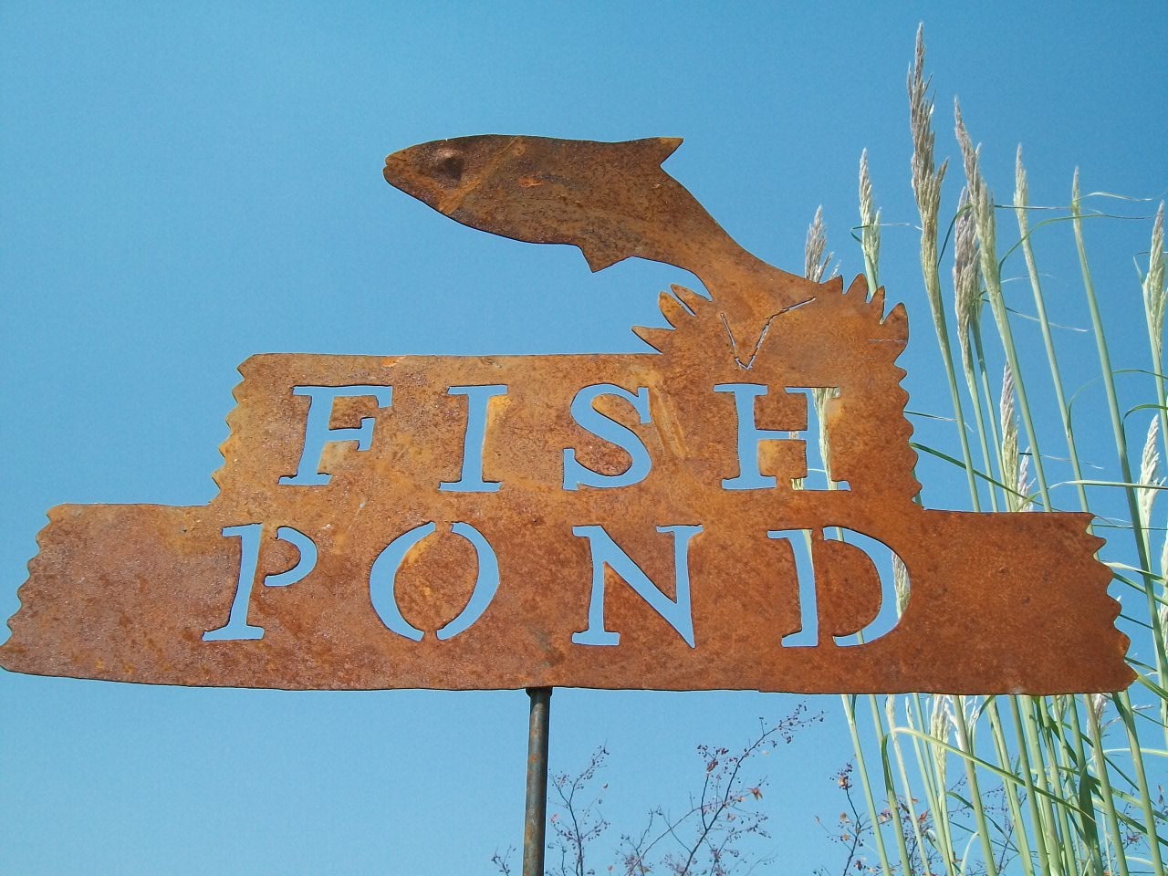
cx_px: 584
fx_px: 1215
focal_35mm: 36
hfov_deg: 51.4
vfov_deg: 39.7
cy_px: 438
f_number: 4.8
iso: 80
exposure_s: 1/500
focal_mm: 6
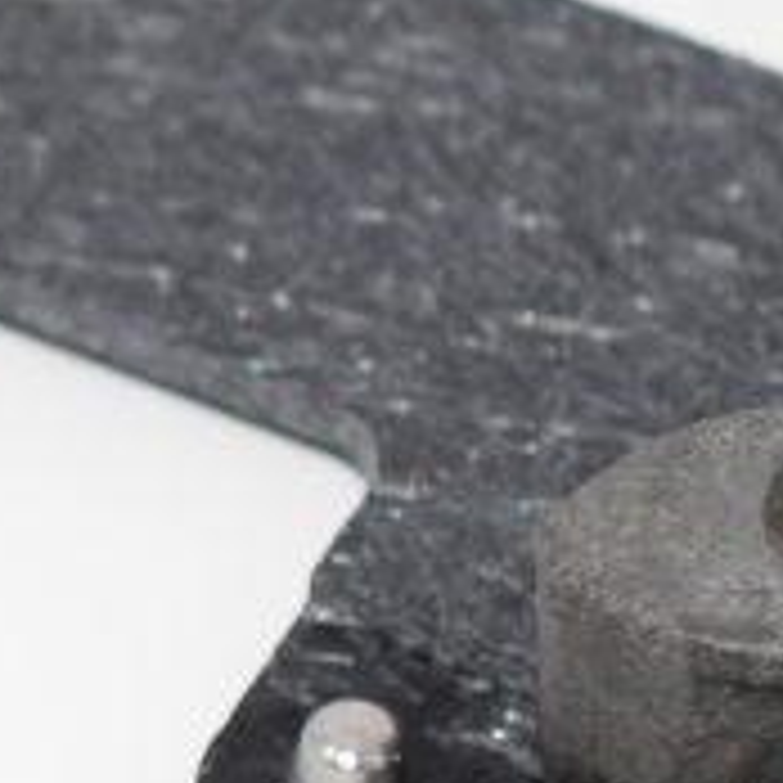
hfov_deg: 3.9
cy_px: 688
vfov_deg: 4.0
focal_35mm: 439
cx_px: -1228
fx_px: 11235
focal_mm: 40
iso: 280
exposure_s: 1/125
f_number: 5.6
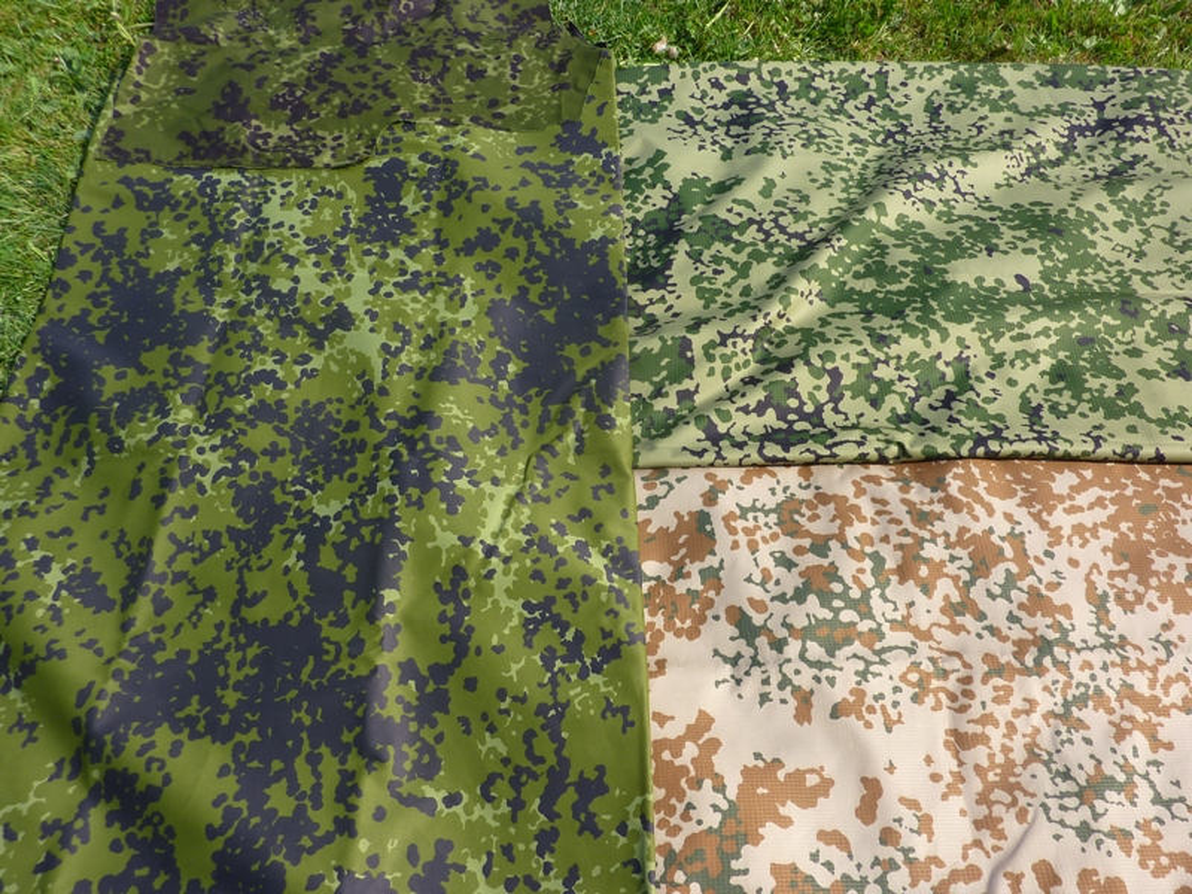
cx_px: 596
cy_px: 447
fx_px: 861
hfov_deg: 69.4
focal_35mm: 25
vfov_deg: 54.9
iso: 80
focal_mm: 4.1
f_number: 4
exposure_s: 1/400
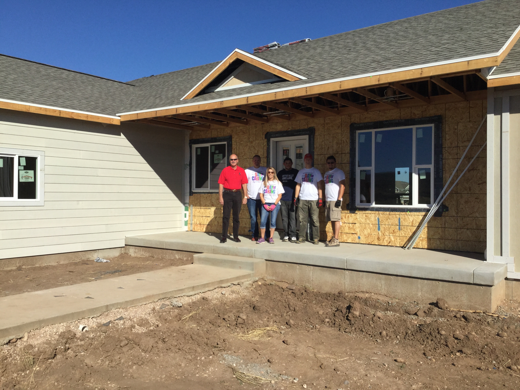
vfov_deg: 45.4
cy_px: 195
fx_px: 466
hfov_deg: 58.4
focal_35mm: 31
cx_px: 260
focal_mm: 3.3
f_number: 2.4
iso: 25
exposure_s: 1/1988
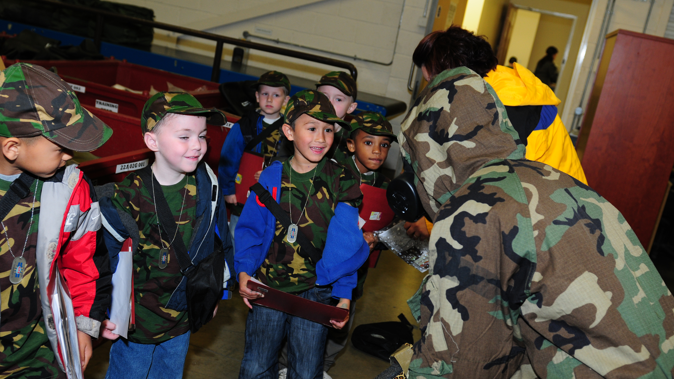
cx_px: 335
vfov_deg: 31.2
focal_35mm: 38
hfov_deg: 52.8
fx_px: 679
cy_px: 201
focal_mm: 24
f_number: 3.5
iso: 320
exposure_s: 1/60
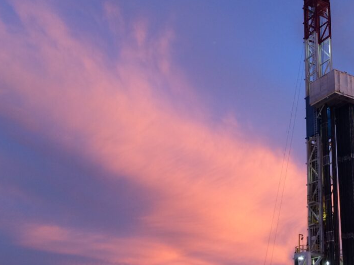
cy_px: 176
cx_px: 261
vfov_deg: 27.4
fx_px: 542
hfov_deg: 35.4
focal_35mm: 53
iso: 32
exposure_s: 1/40
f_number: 2.2
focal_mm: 4.15
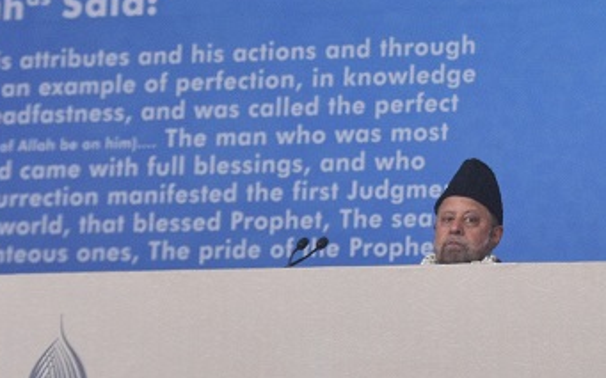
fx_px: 4326
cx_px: 489
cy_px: 28
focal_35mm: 262
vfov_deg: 5.0
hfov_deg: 8.0
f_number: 9
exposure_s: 1/160
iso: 400
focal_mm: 52
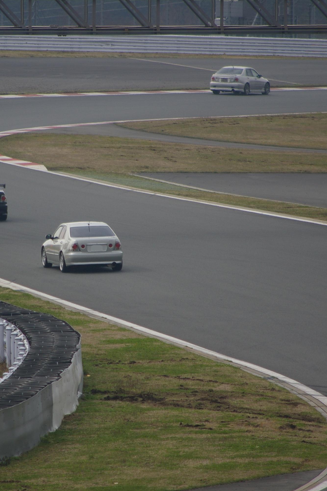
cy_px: 246
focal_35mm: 677
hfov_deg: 2.0
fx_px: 9223
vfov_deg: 3.0
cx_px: 78
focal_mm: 300
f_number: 6.7
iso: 200
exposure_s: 1/500
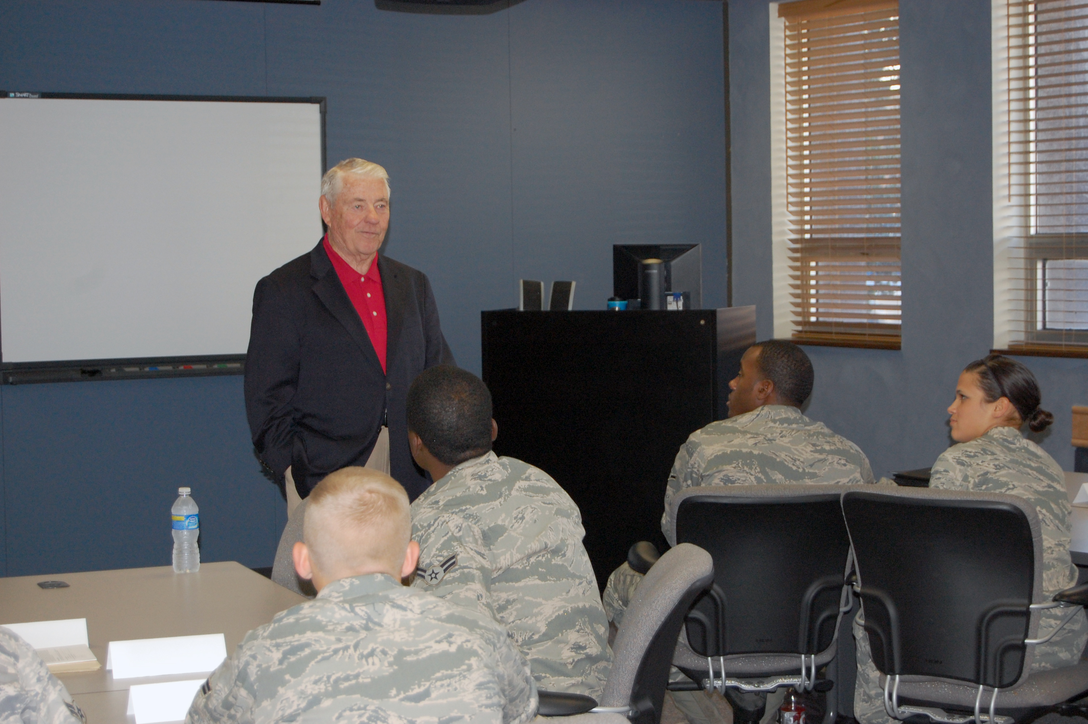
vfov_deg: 18.1
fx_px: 2265
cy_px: 362
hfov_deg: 27.0
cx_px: 544
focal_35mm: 75
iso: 800
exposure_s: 1/60
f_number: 5.6
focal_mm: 50
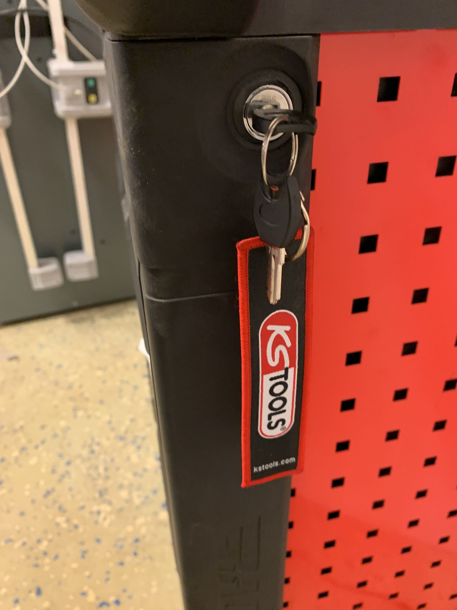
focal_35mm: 26
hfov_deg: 53.1
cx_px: 228
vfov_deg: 67.3
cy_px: 305
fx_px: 458
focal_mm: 4.25
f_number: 1.8
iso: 320
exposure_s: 1/33
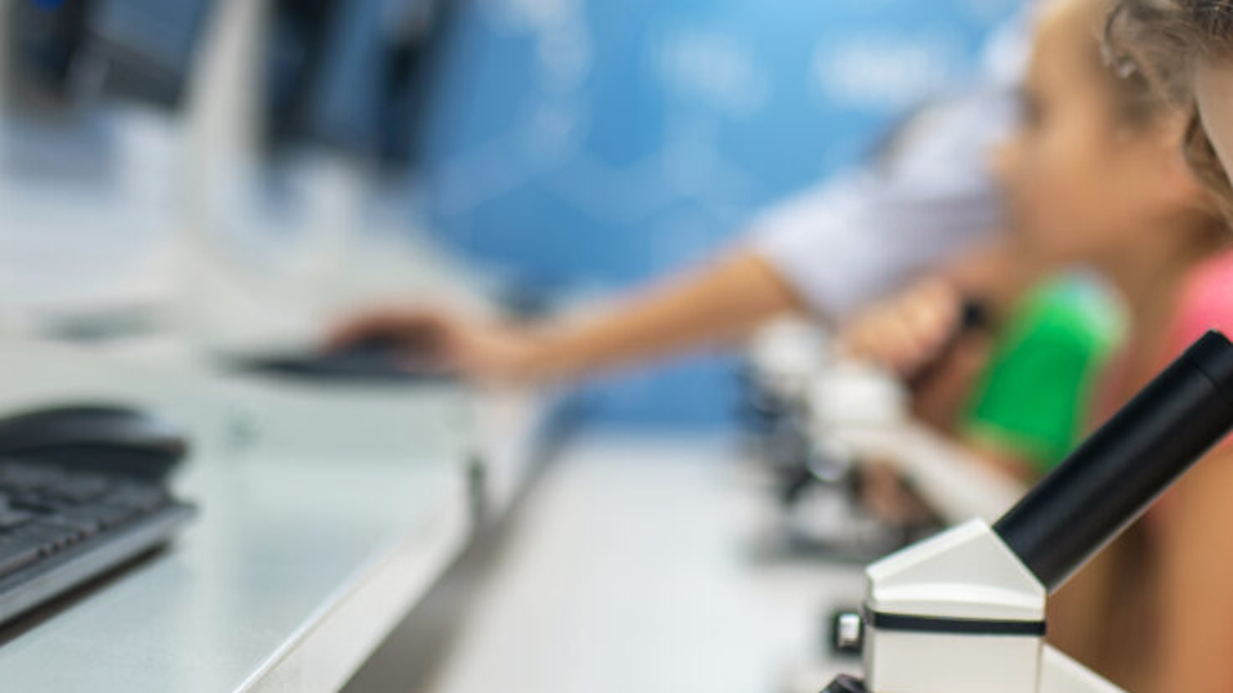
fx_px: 3335
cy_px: 364
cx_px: 737
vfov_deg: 11.9
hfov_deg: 20.9
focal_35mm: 102
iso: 100
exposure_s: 1/160
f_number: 2.2
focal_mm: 35
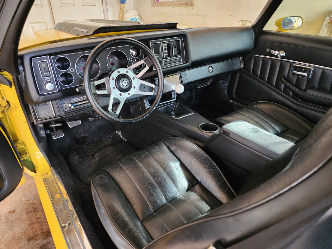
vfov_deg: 58.9
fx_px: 221
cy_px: 124
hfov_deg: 73.9
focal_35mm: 23
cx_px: 166
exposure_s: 1/40
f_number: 1.8
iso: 640
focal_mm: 6.4
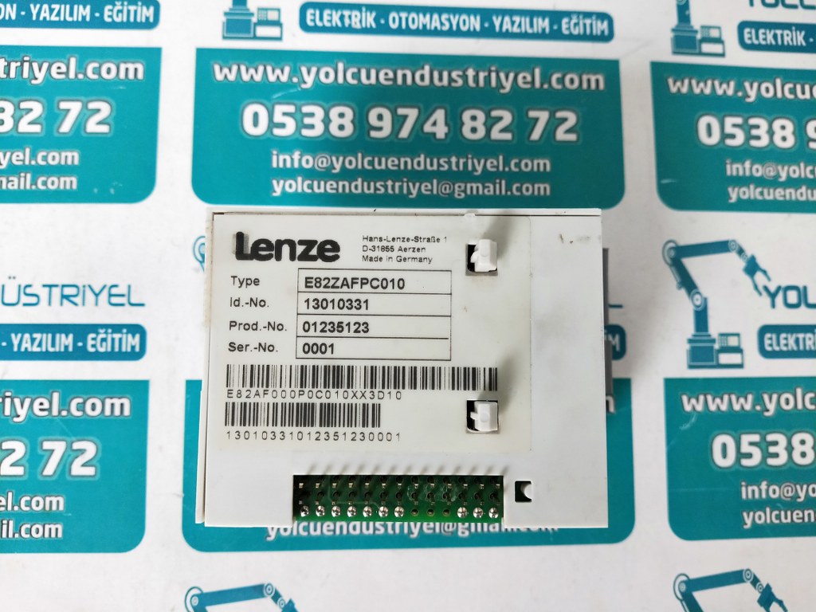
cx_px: 408
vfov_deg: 58.9
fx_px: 542
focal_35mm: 23
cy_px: 306
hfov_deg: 73.9
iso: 237
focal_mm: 3.99
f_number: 1.7
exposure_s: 1/50
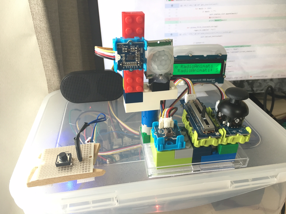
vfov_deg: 48.2
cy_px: 107
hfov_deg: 61.7
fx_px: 240
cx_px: 143
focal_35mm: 29
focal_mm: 4.15
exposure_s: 1/30
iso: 100
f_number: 2.2
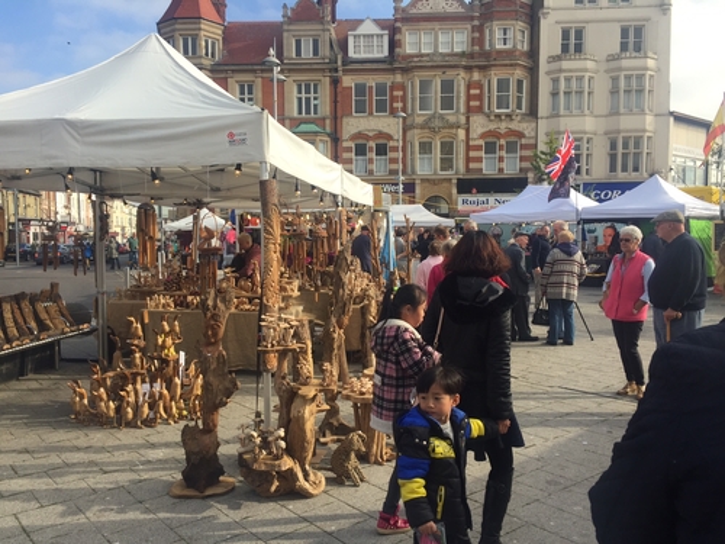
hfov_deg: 61.7
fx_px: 607
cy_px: 272
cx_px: 362
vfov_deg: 48.2
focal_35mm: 29
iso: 32
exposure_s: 1/1163
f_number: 2.2
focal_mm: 4.15
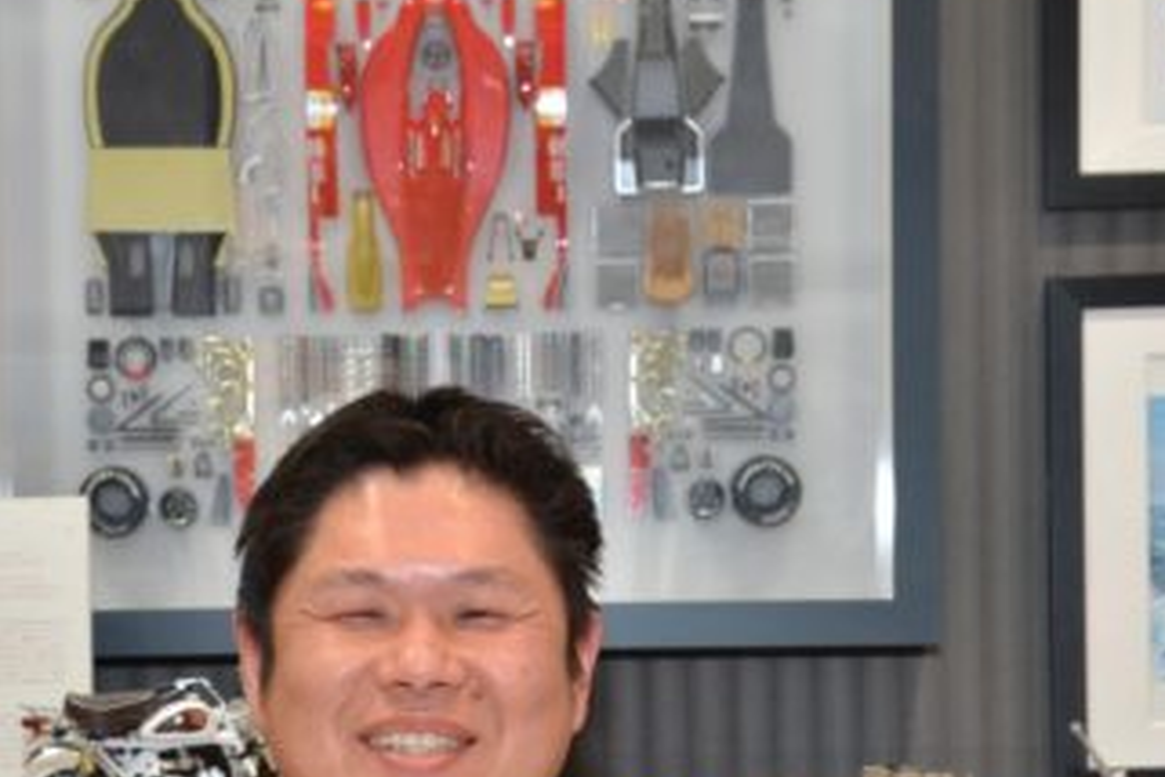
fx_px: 3721
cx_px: 399
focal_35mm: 115
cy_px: 759
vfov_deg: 11.8
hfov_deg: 17.8
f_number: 6.3
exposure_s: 1/60
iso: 2000
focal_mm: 48
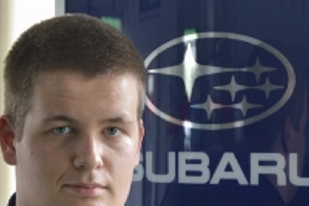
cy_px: 168
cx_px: 175
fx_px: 1484
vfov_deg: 7.9
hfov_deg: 11.9
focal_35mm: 173
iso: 720
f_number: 5.3
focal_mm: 66
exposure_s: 1/60
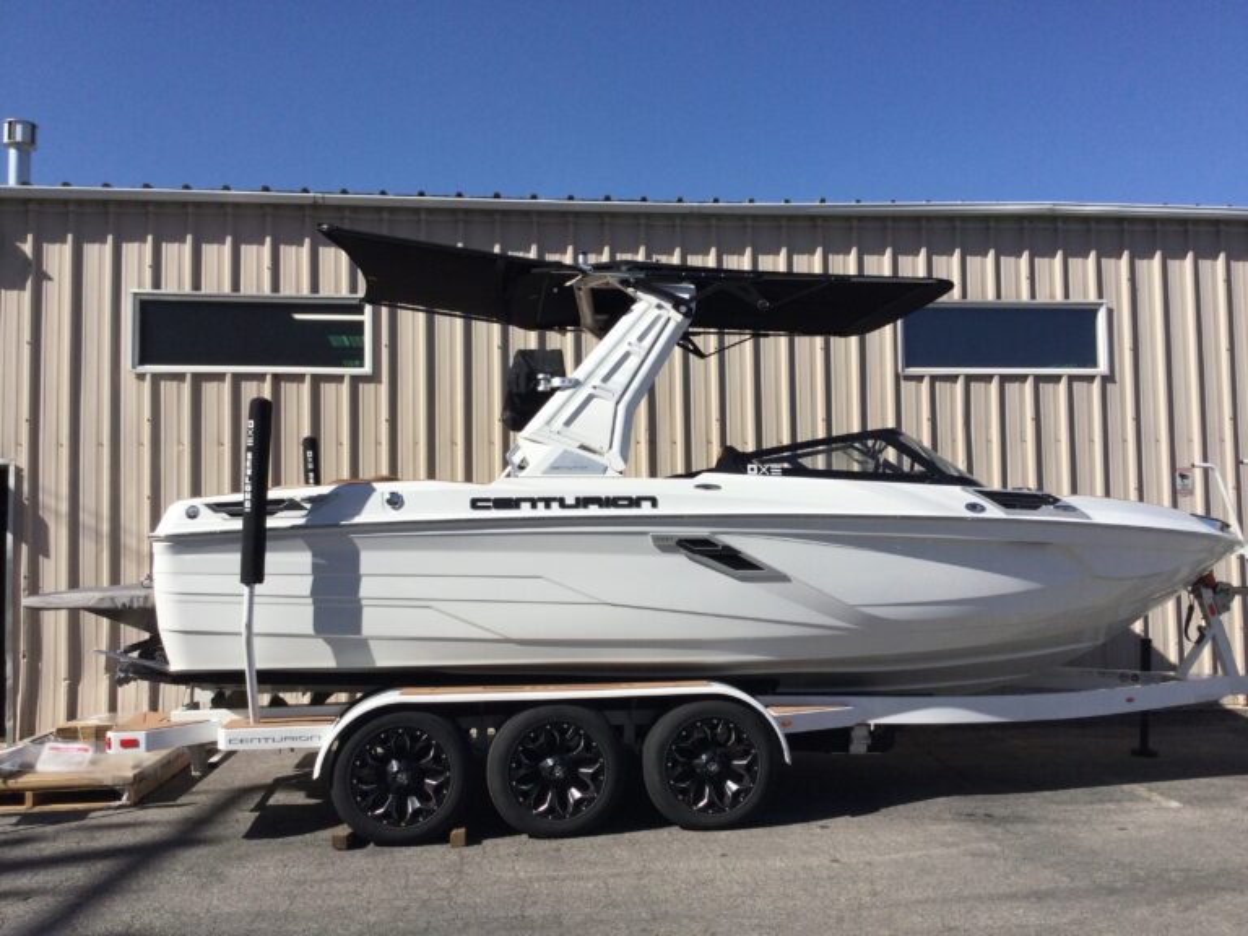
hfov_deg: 58.4
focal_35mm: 31
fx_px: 1118
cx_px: 624
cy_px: 468
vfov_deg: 45.4
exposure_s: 1/2092
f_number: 2.4
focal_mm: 3.3
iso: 25
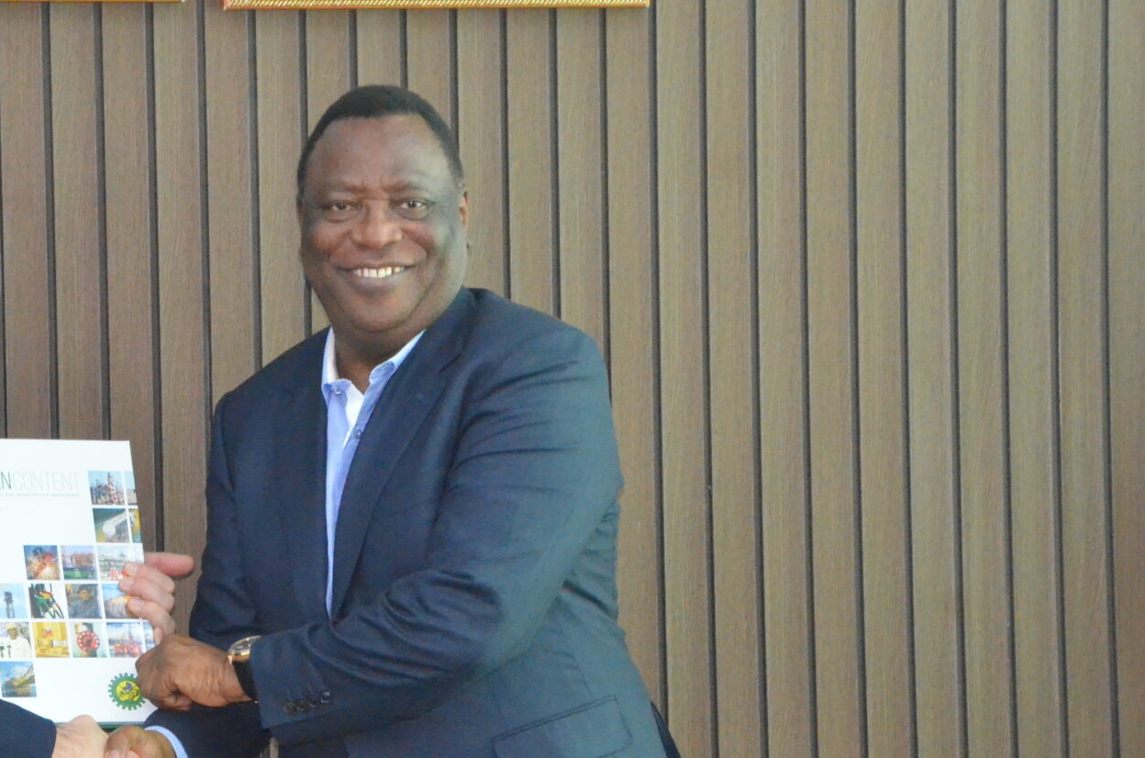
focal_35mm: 128
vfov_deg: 10.7
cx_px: 278
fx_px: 4062
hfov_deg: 16.0
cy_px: 387
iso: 6400
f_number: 8
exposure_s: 1/160
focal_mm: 52
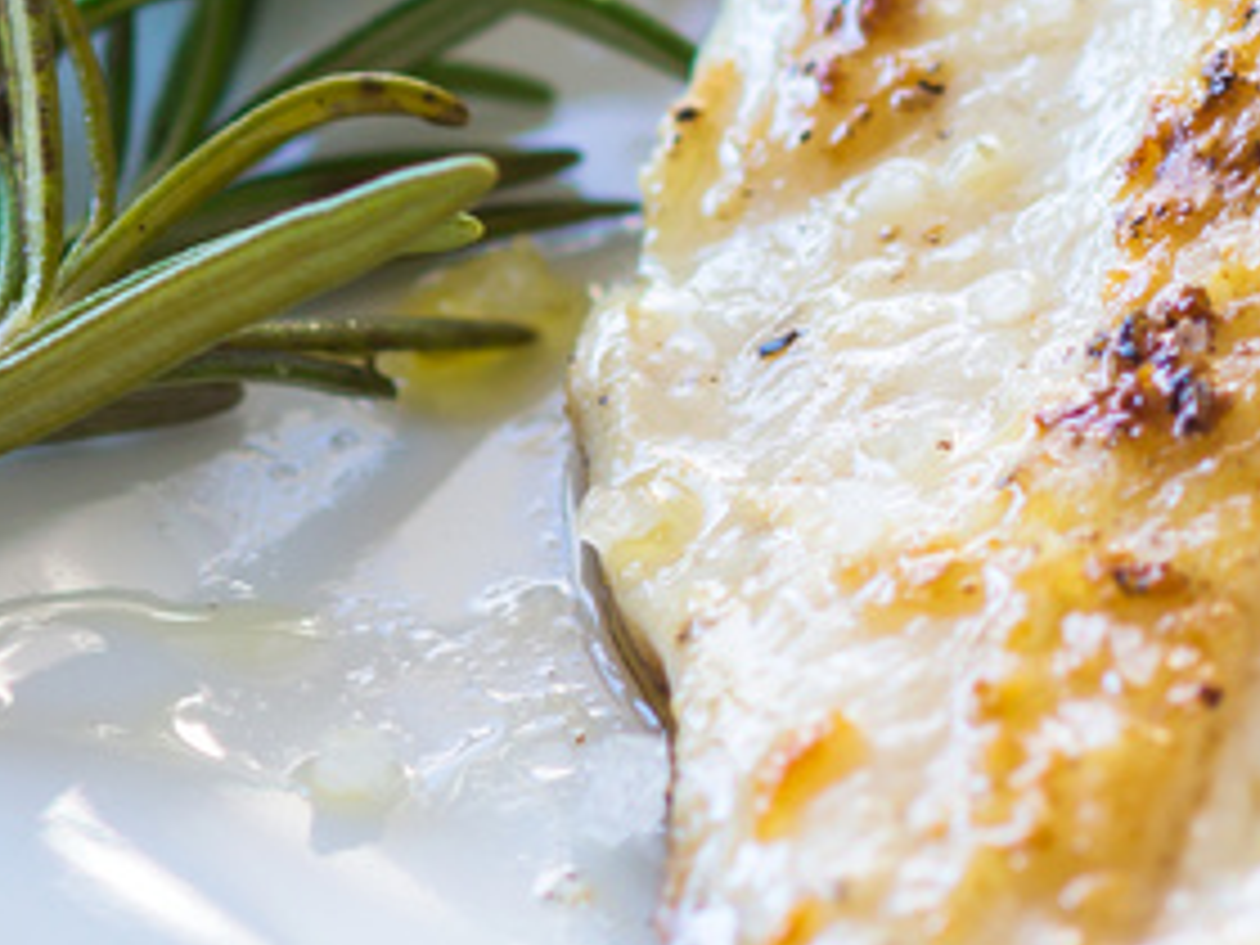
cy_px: 202
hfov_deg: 4.5
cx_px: 1636
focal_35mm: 437
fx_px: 15907
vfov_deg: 3.4
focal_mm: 100
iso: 100
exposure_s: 1/13
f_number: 4.5
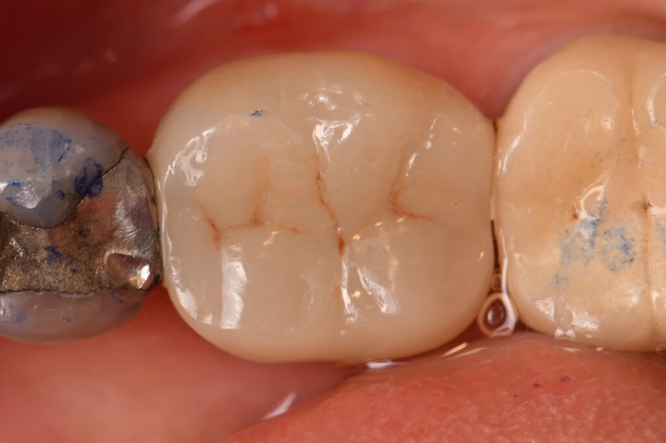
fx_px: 2903
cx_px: 333
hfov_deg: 13.1
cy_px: 222
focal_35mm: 157
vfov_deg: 8.7
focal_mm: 105
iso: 200
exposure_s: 1/160
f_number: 32
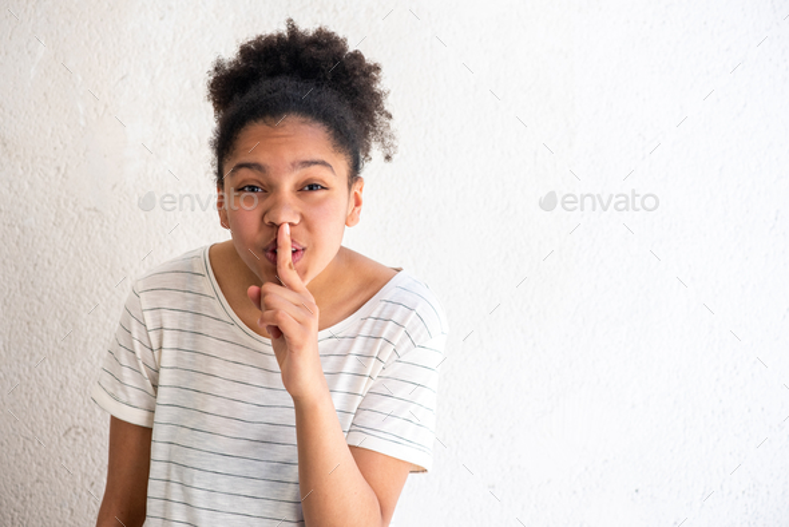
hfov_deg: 19.4
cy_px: 264
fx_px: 2302
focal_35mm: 105
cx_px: 394
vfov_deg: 13.1
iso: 500
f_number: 4.5
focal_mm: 105
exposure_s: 1/250
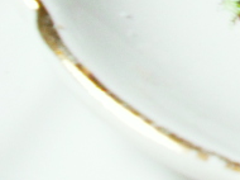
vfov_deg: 7.6
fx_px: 1309
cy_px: -157
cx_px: 520
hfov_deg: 9.6
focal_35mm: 189
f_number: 3.2
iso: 120
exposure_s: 1/30
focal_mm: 6.3
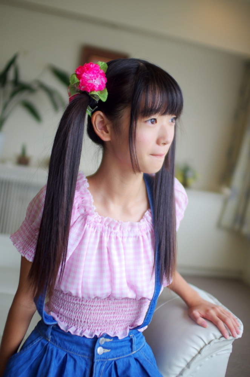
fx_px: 471
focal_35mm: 45
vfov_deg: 43.7
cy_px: 188
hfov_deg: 29.8
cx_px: 125
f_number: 1.4
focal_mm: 30
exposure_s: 1/1500
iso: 400
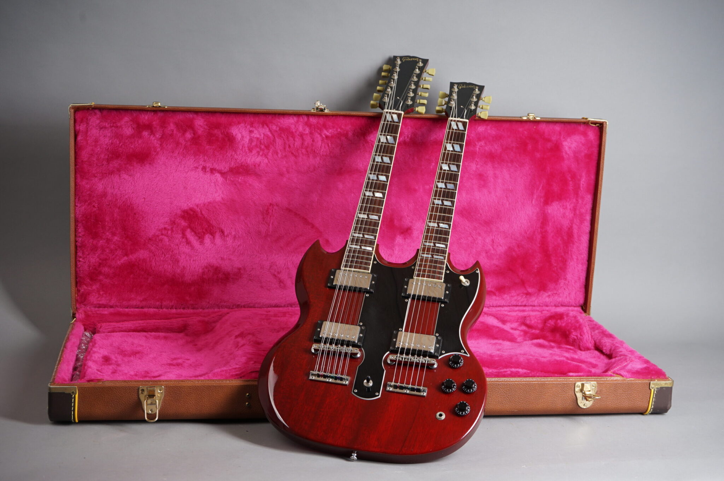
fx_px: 1105
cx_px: 362
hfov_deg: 36.3
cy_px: 240
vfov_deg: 24.6
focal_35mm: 55
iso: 160
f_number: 8
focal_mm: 55
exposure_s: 1/125
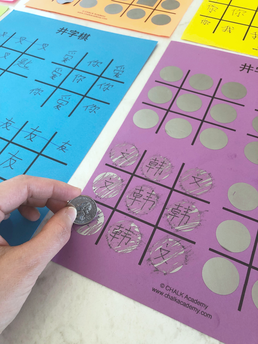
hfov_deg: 49.7
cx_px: 129
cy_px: 172
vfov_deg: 63.4
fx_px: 278
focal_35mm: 28
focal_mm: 4
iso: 25
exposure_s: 1/30
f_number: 1.8
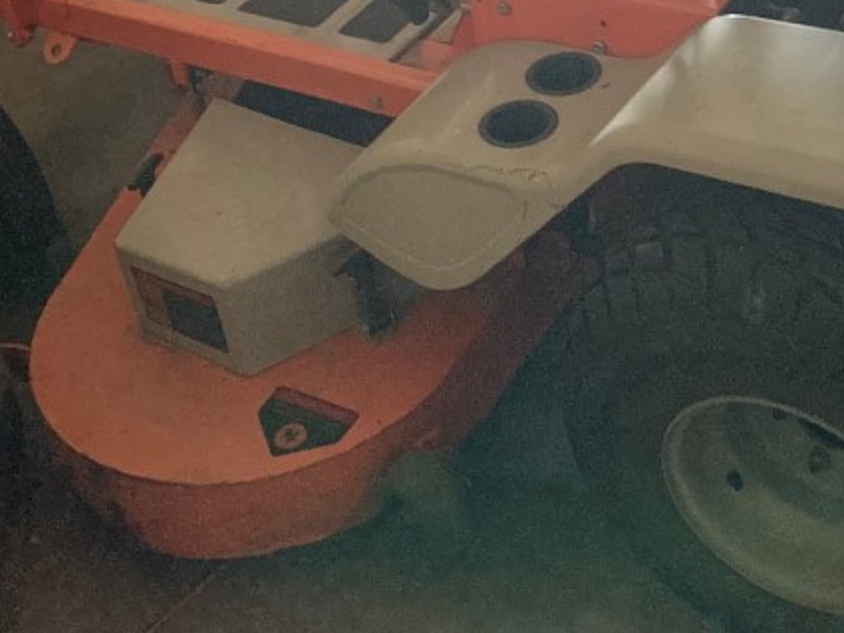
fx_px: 1512
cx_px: 615
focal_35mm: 62
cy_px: -65
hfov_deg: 30.7
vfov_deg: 22.3
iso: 400
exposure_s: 1/33
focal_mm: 4.25
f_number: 1.8
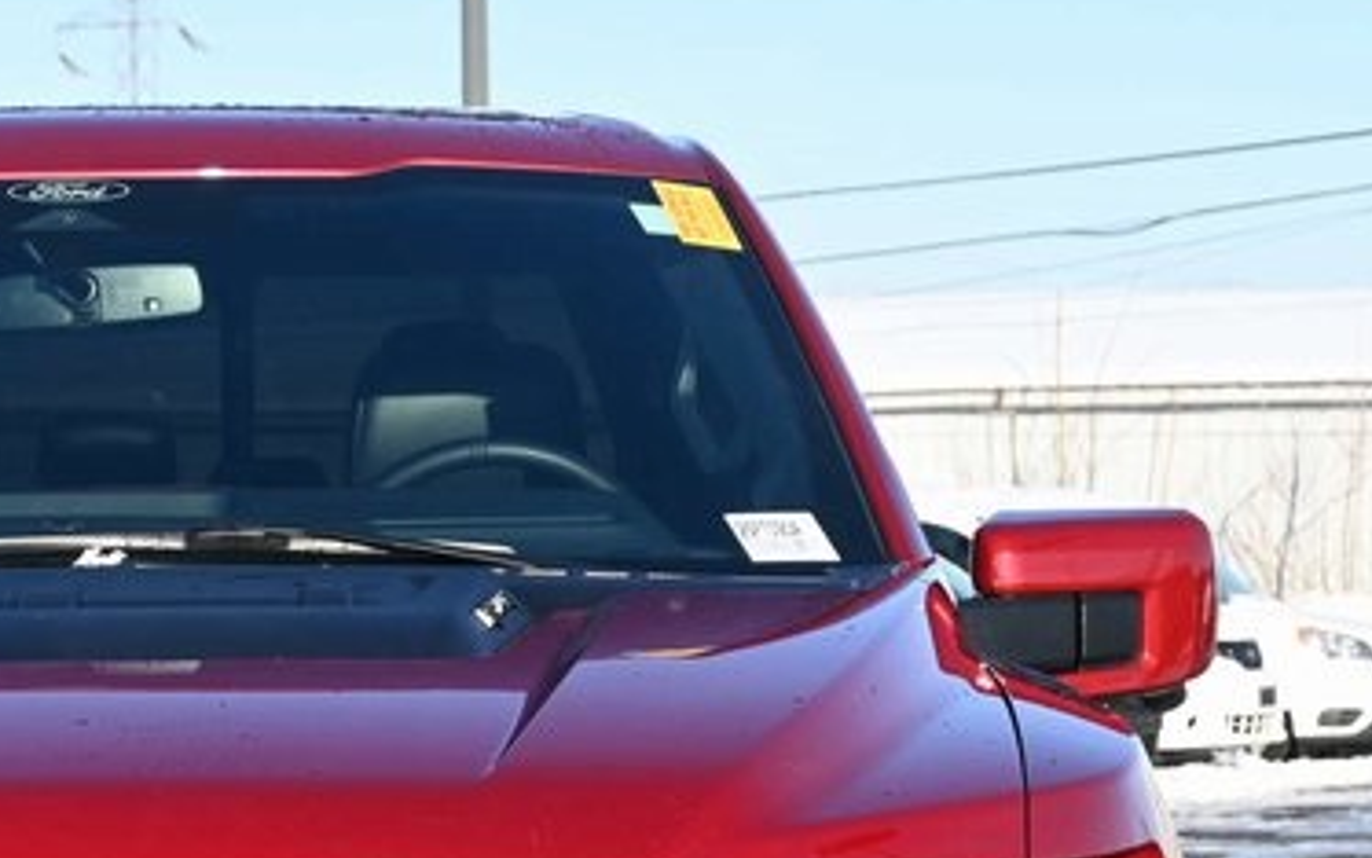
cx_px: 59
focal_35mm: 159
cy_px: 1138
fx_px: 5947
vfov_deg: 8.1
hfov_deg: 13.0
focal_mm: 38
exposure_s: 1/320
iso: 100
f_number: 6.3
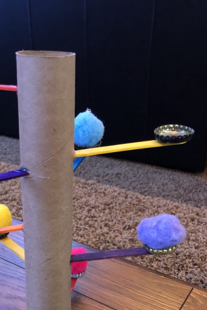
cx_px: 60
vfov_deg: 45.4
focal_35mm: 42
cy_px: 216
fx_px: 362
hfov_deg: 31.5
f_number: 1.8
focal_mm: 3.99
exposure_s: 1/4
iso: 100
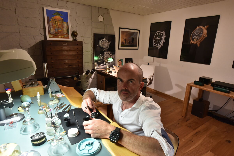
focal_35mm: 20
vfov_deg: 62.0
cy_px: 78
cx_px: 117
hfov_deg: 84.0
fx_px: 130
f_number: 10
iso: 1000
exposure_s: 1/13
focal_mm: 20
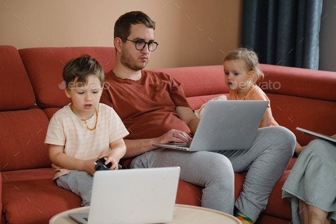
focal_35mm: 120
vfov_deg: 11.4
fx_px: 1120
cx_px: 168
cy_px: 112
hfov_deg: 17.1
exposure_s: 1/200
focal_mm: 80
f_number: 2.8
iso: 640
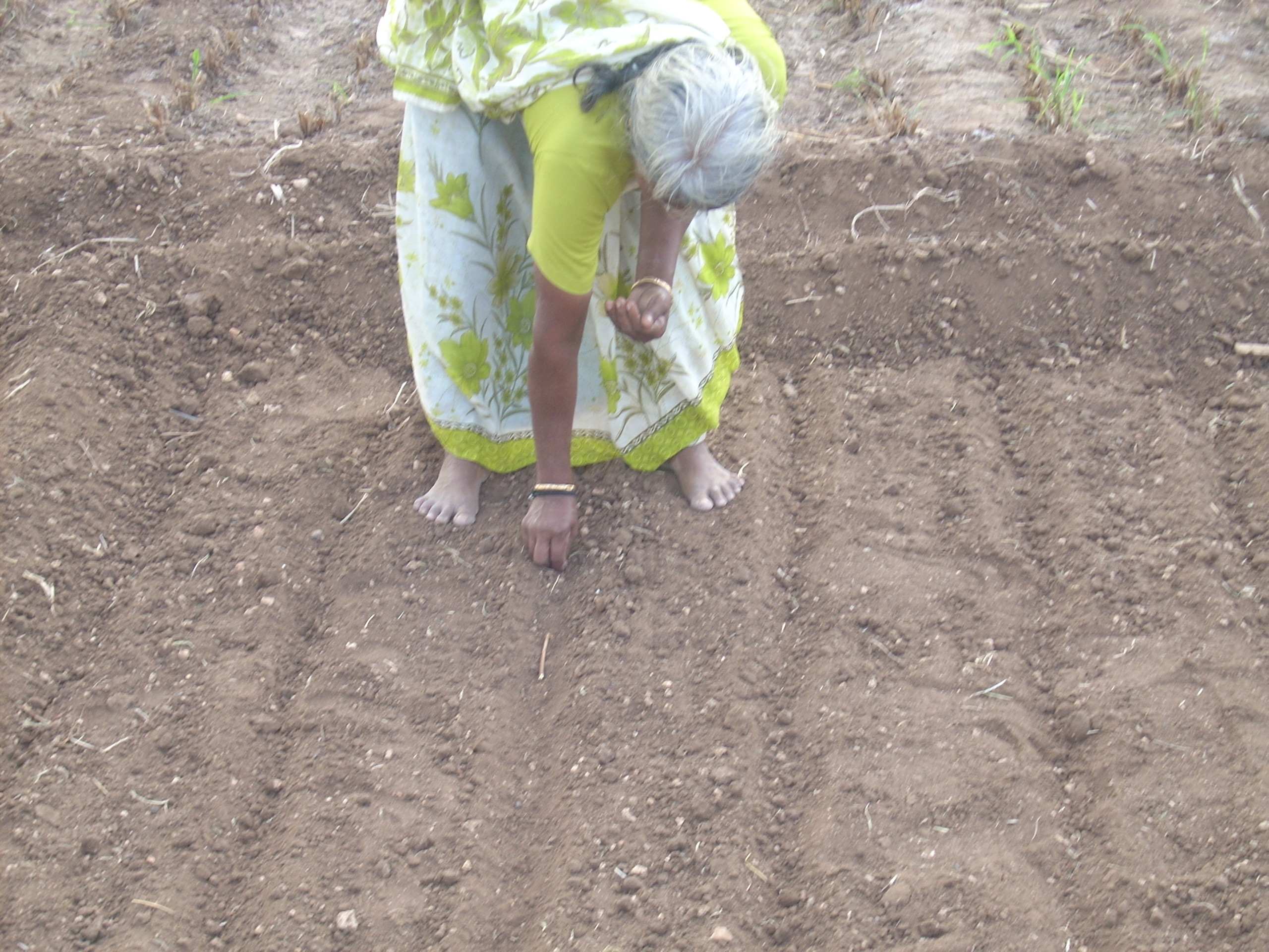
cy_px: 476
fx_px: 2383
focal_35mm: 65
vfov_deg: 22.6
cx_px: 634
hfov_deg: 29.8
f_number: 3.8
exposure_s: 1/60
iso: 64
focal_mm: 10.7
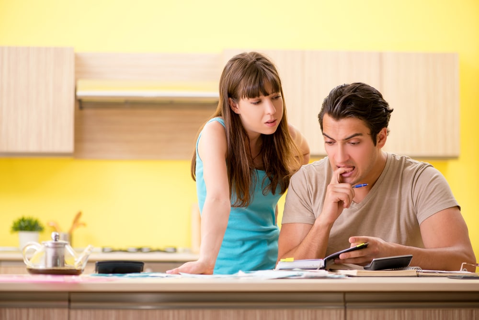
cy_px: 160
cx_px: 240
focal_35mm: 105
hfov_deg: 19.4
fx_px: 1398
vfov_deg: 13.1
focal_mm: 105
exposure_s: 1/100
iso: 100
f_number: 4
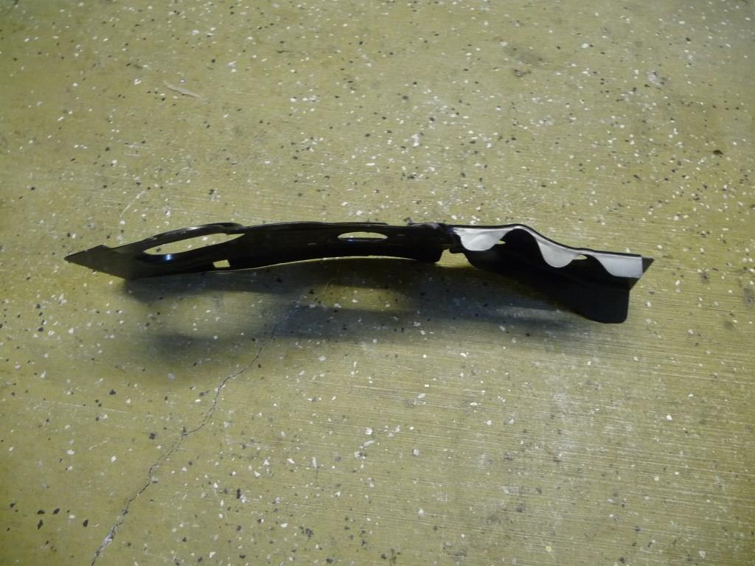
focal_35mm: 28
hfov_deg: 63.4
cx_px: 378
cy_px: 283
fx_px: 611
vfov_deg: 49.7
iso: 400
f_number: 3.3
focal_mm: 4.7
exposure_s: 1/13
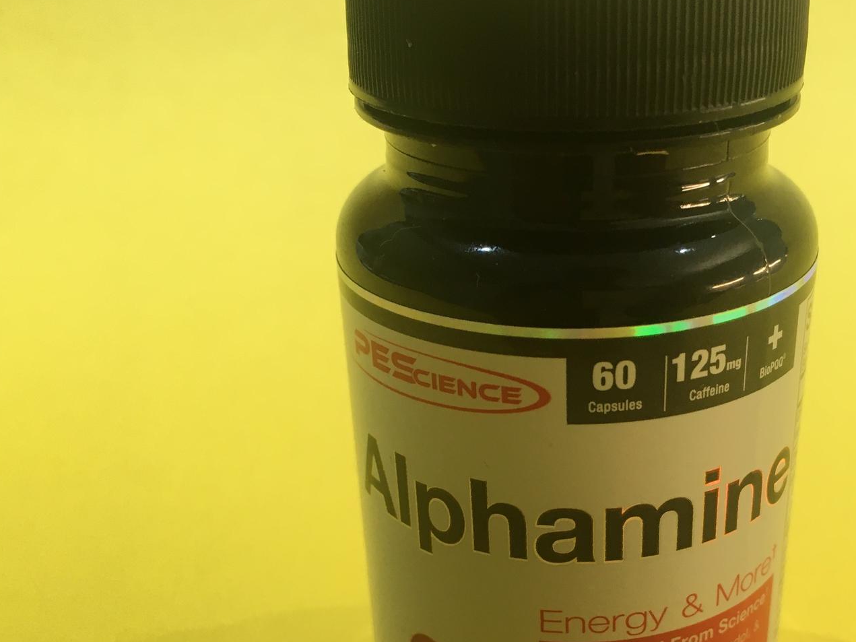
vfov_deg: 31.1
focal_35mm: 46
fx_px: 1137
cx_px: 552
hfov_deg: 40.9
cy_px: 468
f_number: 2.2
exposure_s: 1/33
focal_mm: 4.15
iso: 40
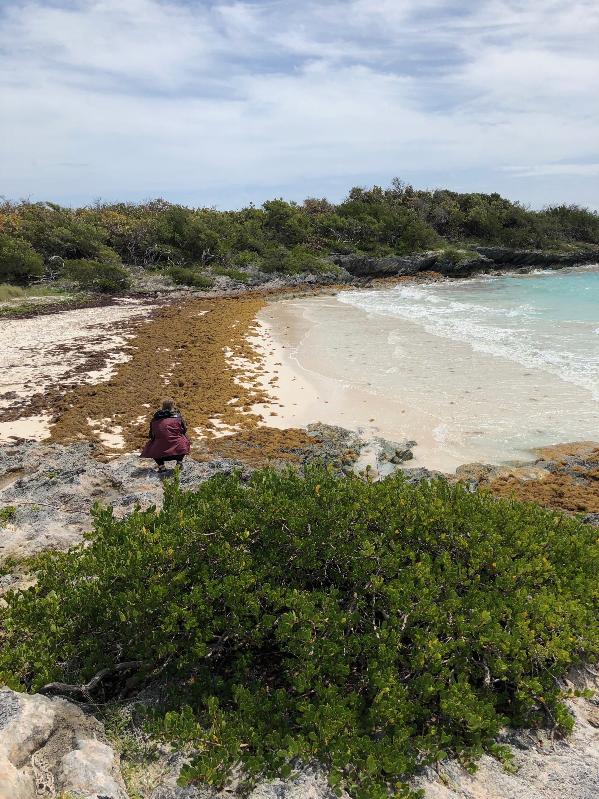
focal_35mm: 28
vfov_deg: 63.4
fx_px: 646
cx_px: 300
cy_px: 400
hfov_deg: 49.7
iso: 25
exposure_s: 1/3205
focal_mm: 3.99
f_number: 1.8
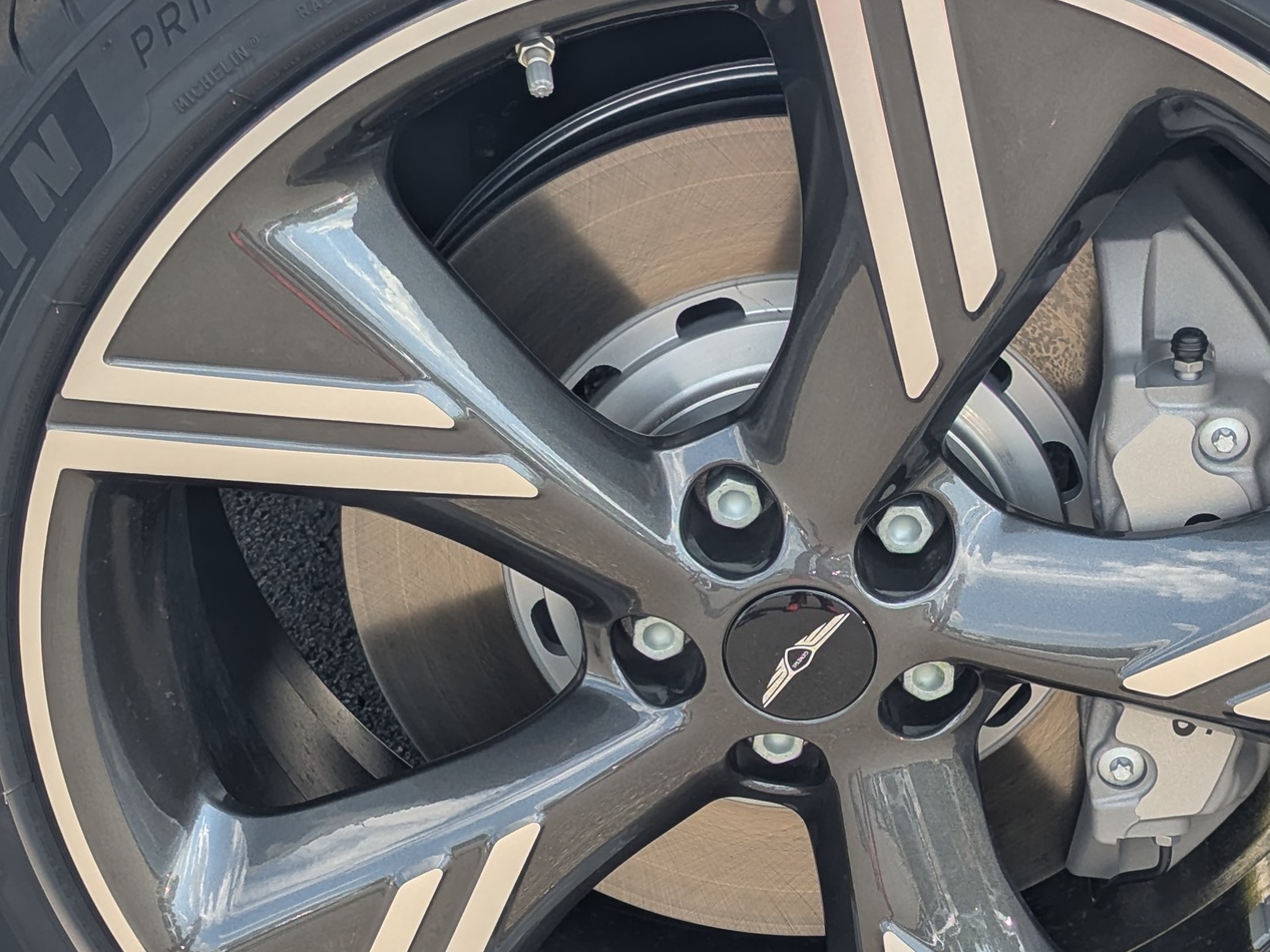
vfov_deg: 15.2
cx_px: 814
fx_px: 3558
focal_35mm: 97
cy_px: 558
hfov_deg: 20.2
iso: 51
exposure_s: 1/759
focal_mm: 6.81
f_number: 1.85
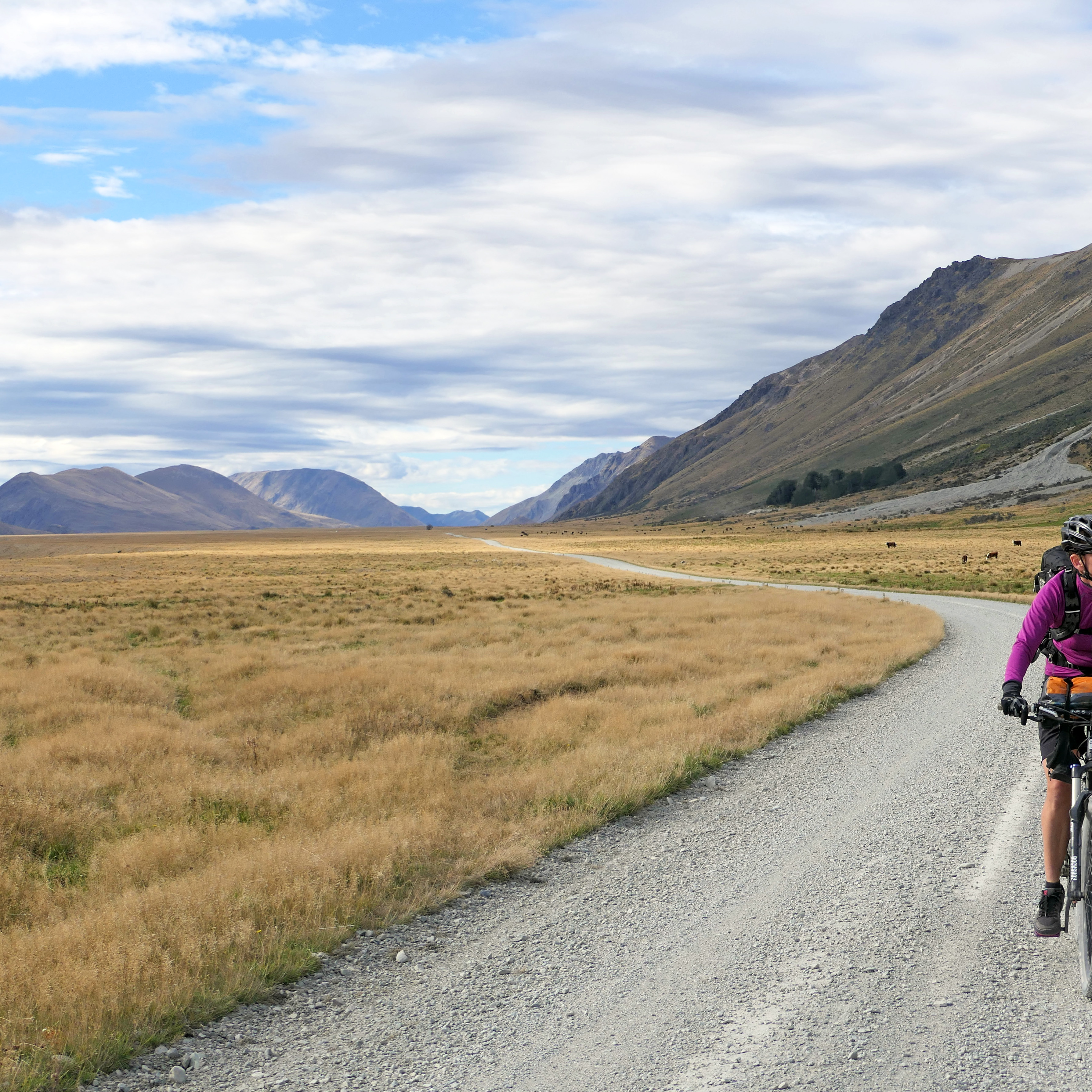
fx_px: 2106
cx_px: 785
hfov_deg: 28.7
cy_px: 544
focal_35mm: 59
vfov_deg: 29.1
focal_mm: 16.9
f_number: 4
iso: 125
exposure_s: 1/1000
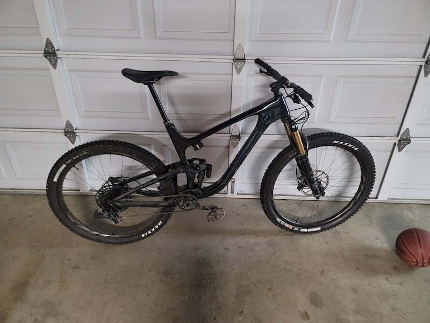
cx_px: 215
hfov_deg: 69.4
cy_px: 162
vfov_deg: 54.9
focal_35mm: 25
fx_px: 311
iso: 640
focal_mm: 7
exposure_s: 1/24
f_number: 1.8
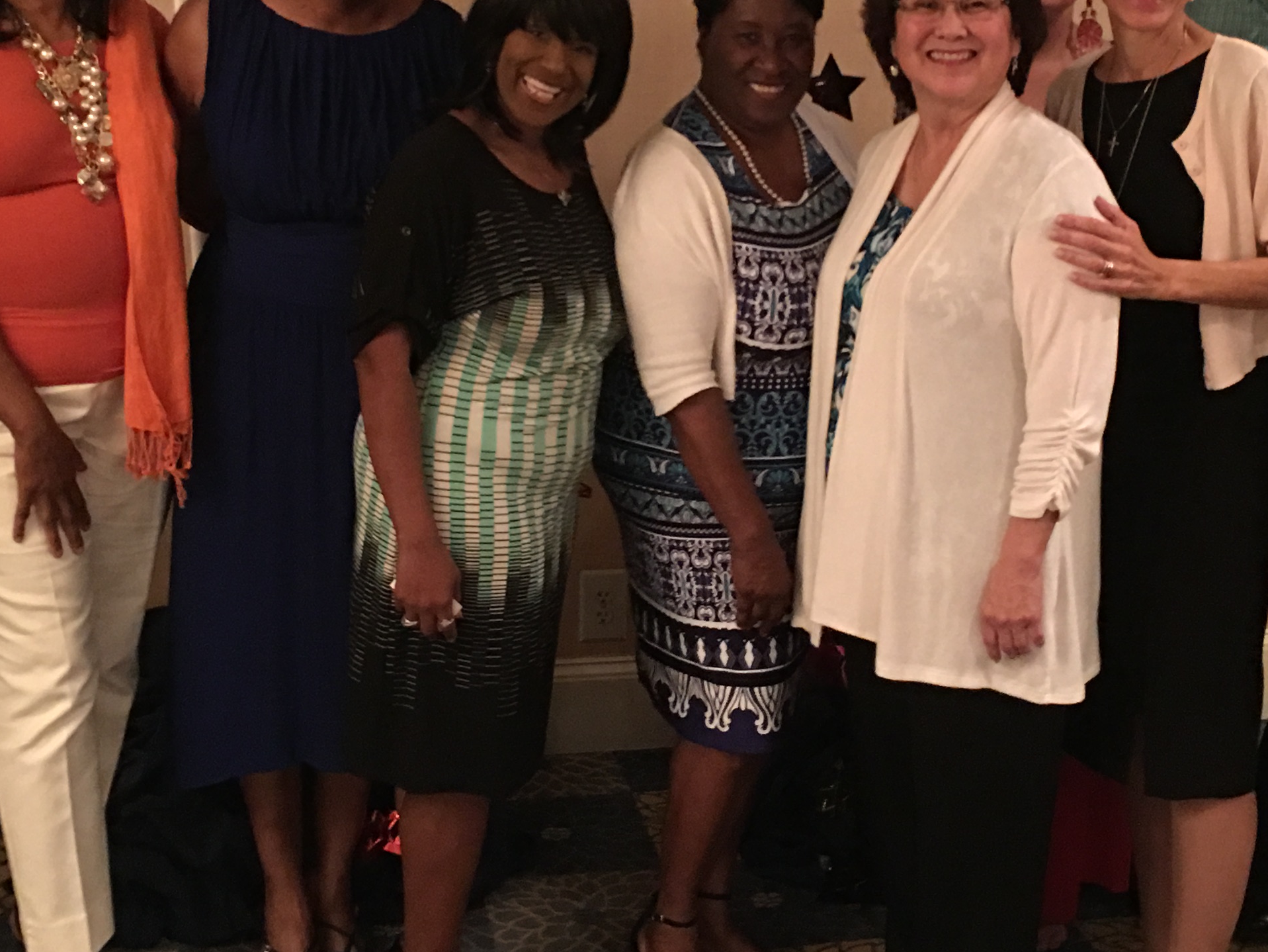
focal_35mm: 61
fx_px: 2235
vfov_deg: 23.8
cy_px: 238
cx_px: 663
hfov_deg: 31.7
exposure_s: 1/4
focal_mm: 4.15
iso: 125
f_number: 2.2
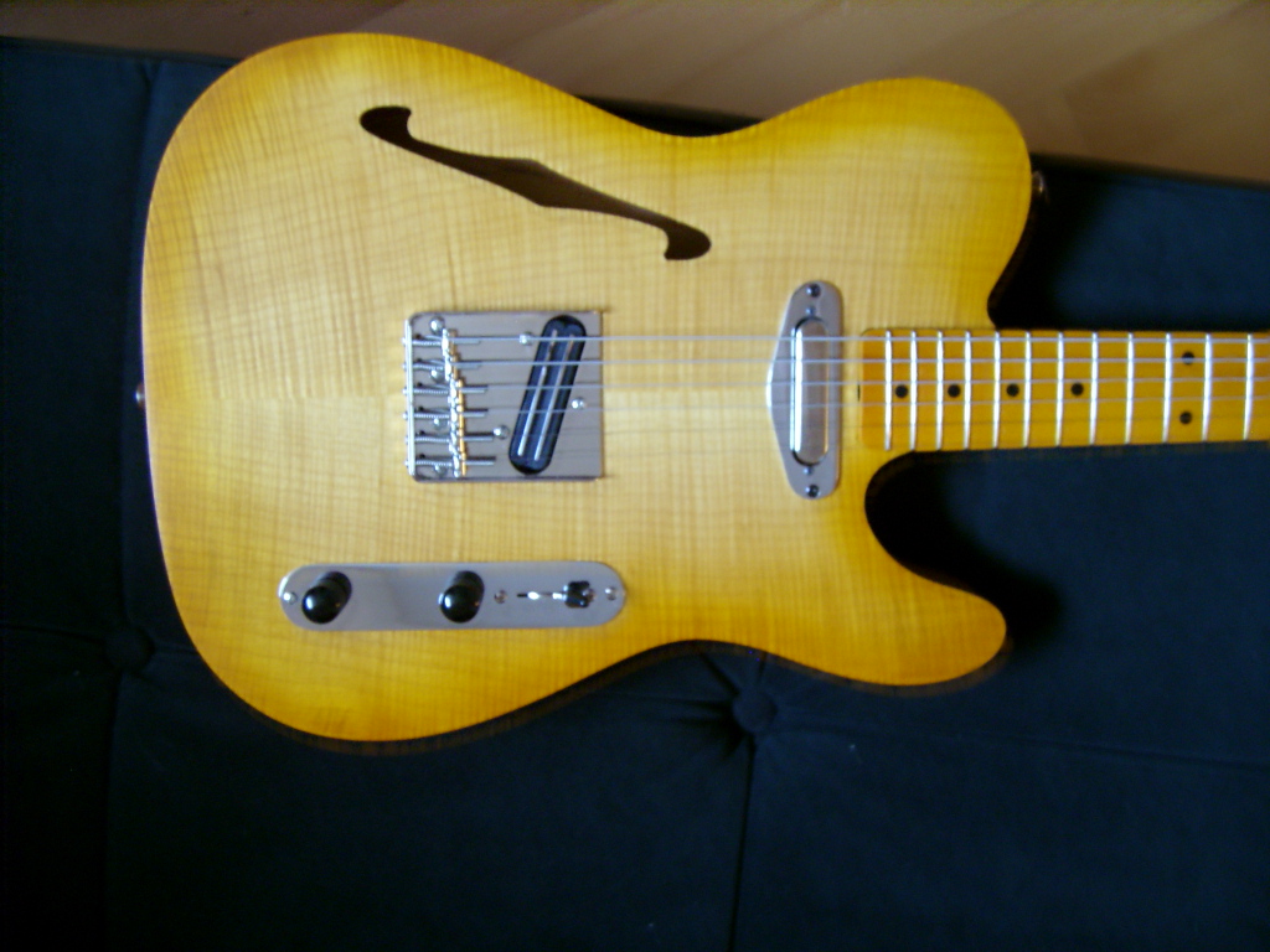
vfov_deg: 40.7
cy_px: 476
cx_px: 635
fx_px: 1284
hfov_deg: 52.6
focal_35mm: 35
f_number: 2.8
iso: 50
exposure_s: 1/5
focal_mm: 5.8
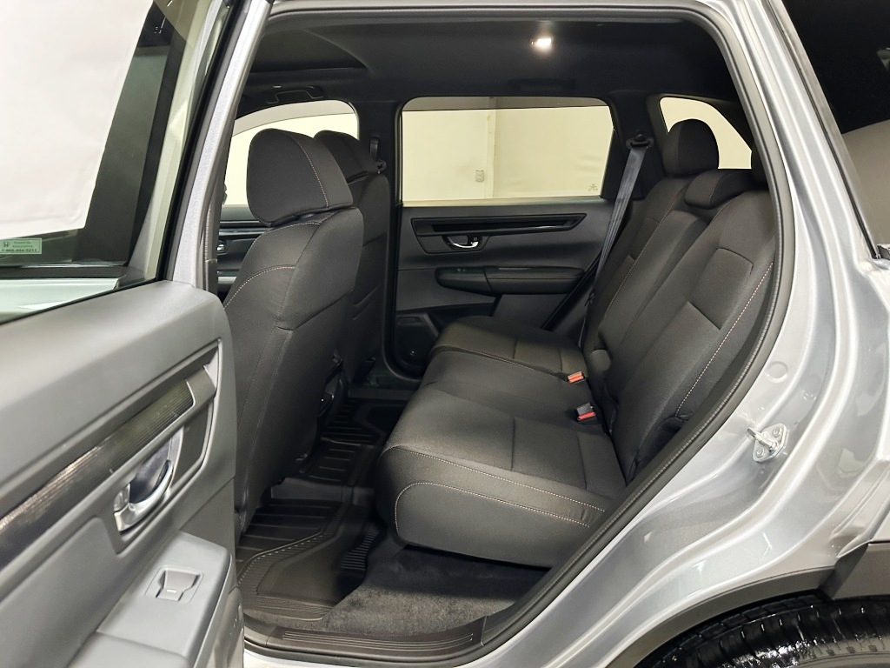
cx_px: 445
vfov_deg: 56.8
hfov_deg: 71.6
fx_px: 617
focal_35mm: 24
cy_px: 334
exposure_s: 1/40
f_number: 1.78
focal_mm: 6.86
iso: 1000
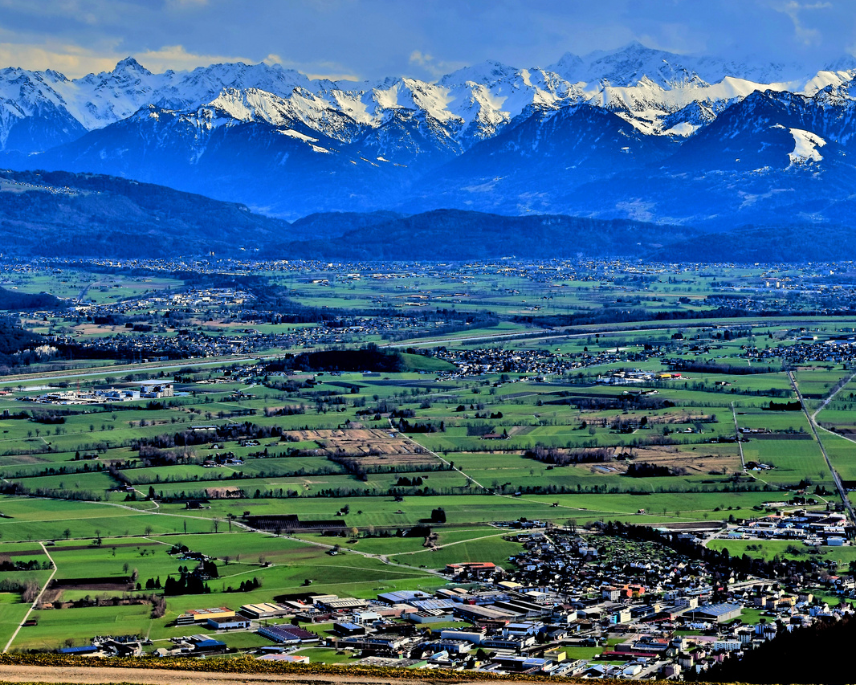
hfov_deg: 17.9
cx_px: 483
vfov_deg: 14.4
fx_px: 2711
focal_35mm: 107
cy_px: 287
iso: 200
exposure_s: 1/500
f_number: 11
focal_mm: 50
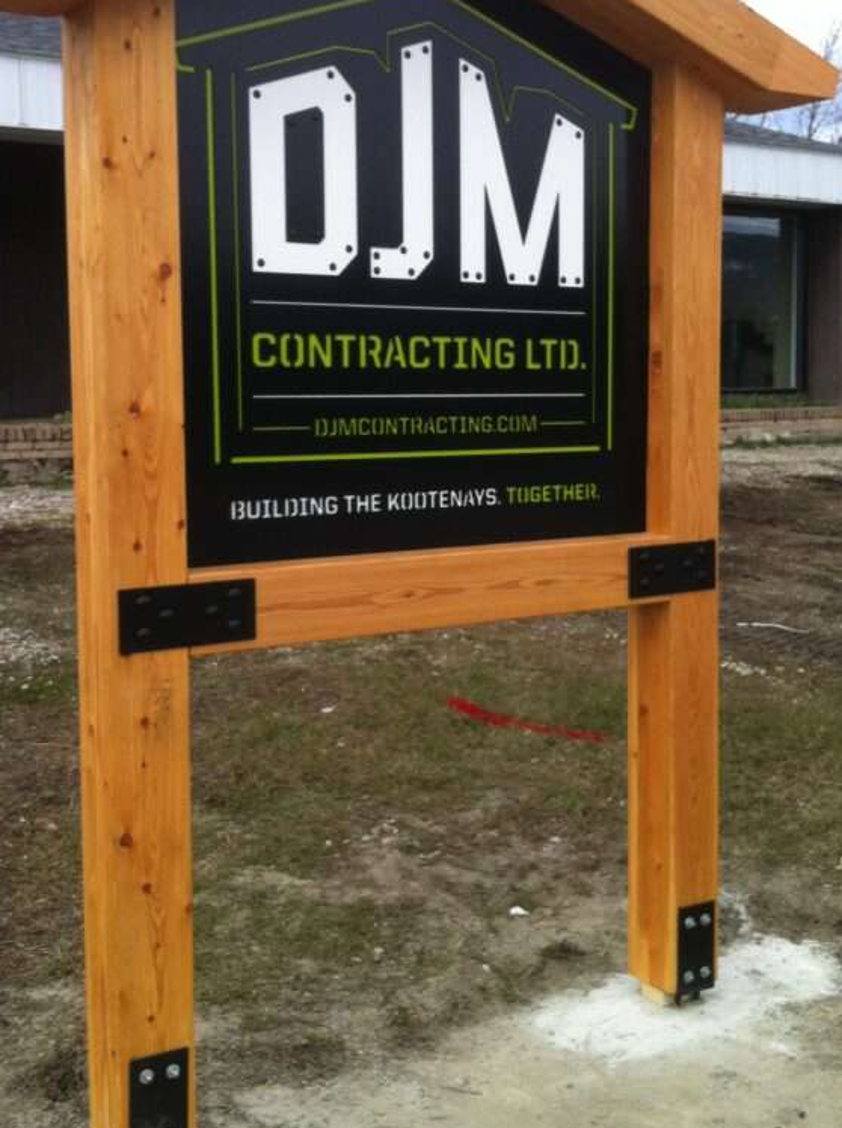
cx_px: 444
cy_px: 495
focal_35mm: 48
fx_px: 1561
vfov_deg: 39.6
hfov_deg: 30.2
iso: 80
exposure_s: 1/580
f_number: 2.8
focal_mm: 3.85
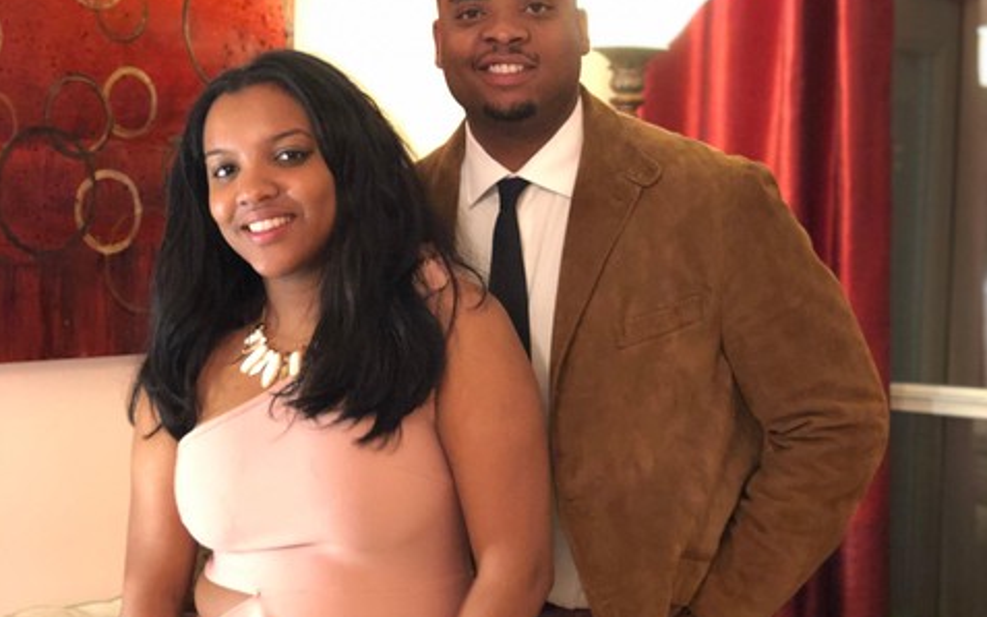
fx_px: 1990
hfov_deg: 27.9
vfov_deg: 17.5
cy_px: 449
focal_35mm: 74
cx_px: 492
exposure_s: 1/8
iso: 250
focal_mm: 6
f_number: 2.4
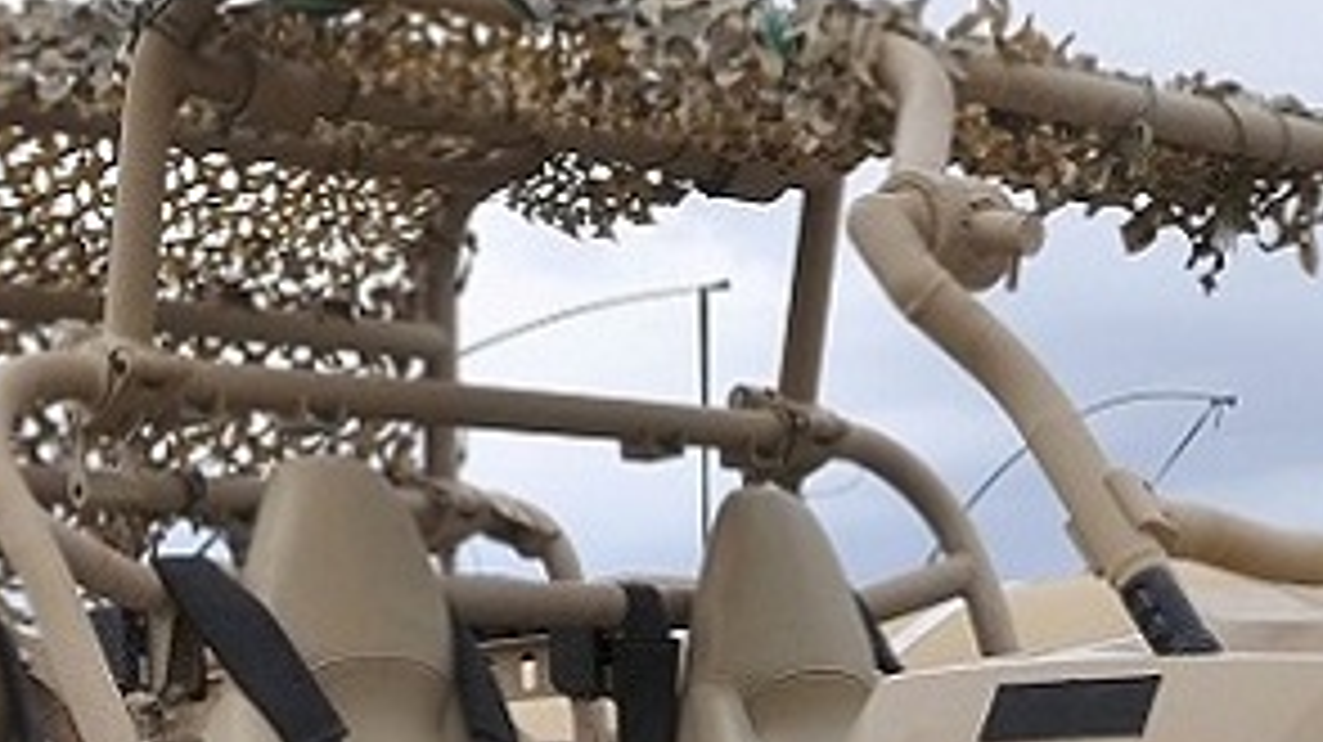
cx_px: 889
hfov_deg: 19.4
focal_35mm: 110
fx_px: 3857
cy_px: 1126
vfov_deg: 10.6
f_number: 11
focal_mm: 22
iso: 200
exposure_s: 1/125
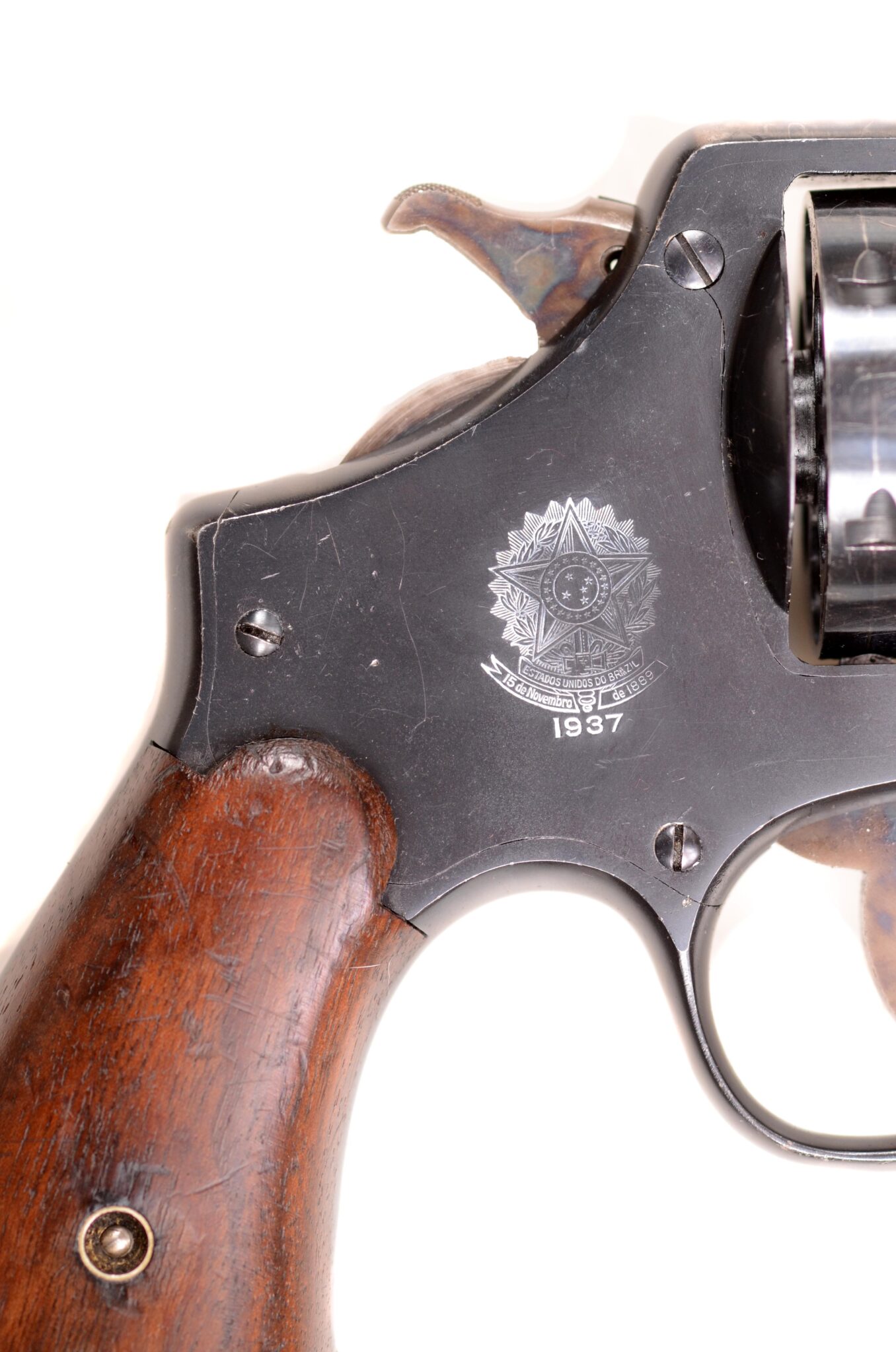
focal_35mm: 158
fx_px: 5908
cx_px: 448
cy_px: 676
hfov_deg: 8.7
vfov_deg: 13.1
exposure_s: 1/160
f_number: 5
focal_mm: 105
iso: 400
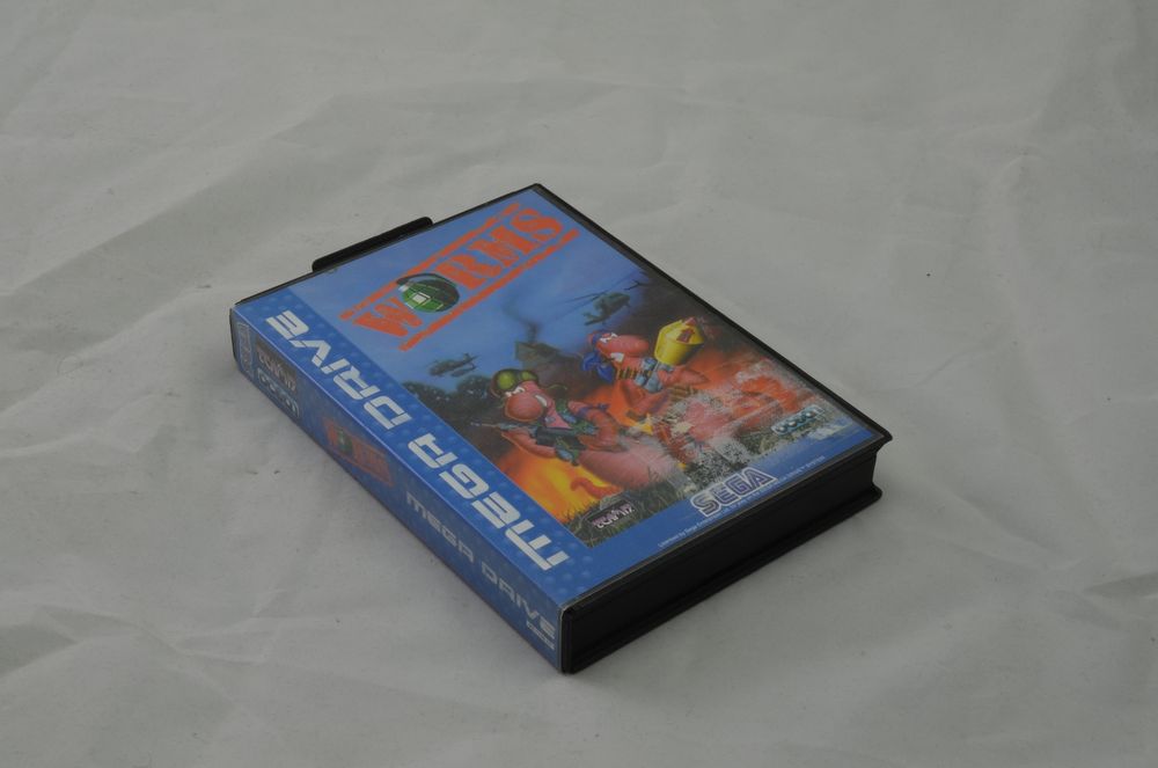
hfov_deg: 33.5
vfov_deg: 22.5
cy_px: 384
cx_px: 579
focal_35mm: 60
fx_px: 1927
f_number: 20
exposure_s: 1/3
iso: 100
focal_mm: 40
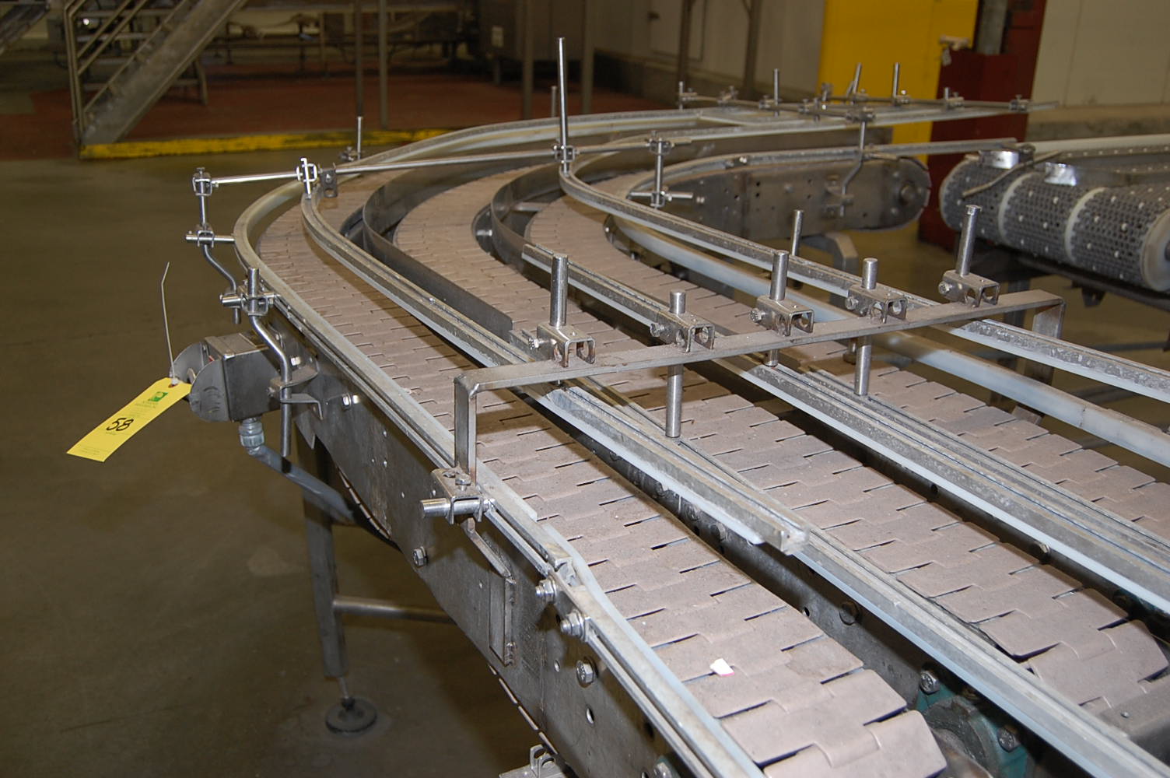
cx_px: 585
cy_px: 389
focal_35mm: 34
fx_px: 1120
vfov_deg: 38.3
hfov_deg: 55.1
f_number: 4
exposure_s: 1/60
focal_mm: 23
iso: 400
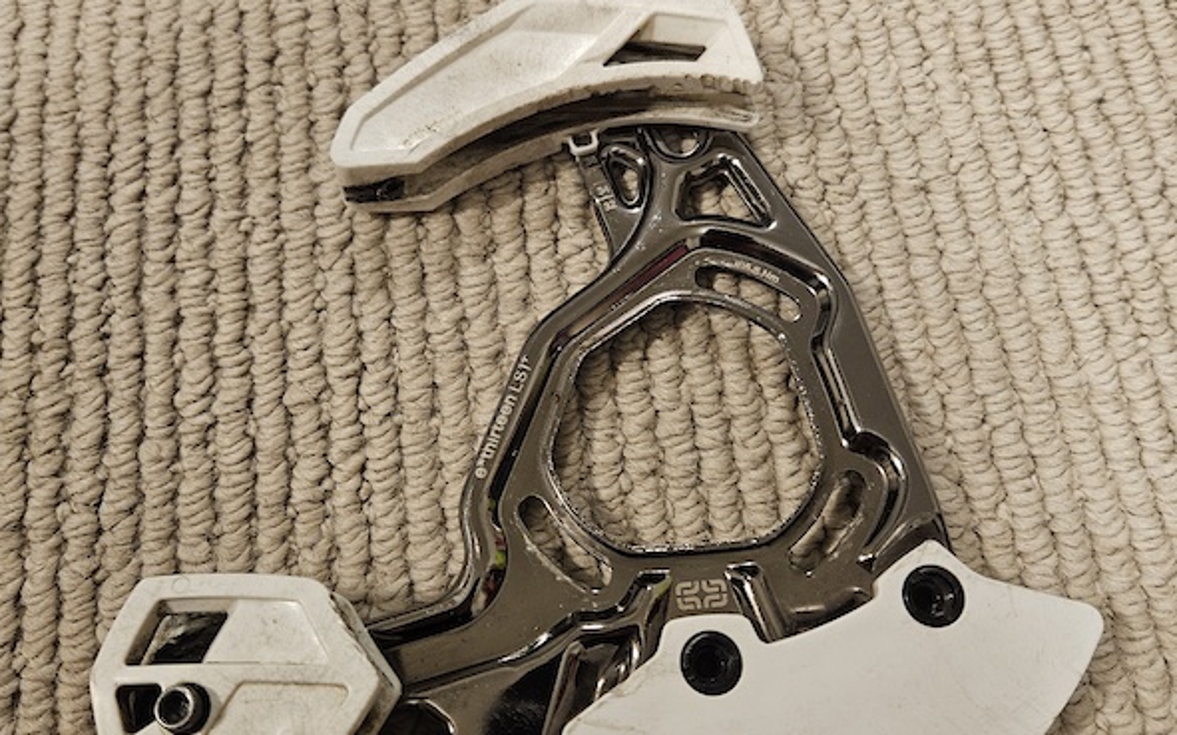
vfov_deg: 38.3
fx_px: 1058
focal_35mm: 33
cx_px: 584
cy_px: 365
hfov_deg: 58.2
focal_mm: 5.4
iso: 500
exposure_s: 1/40
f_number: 1.8
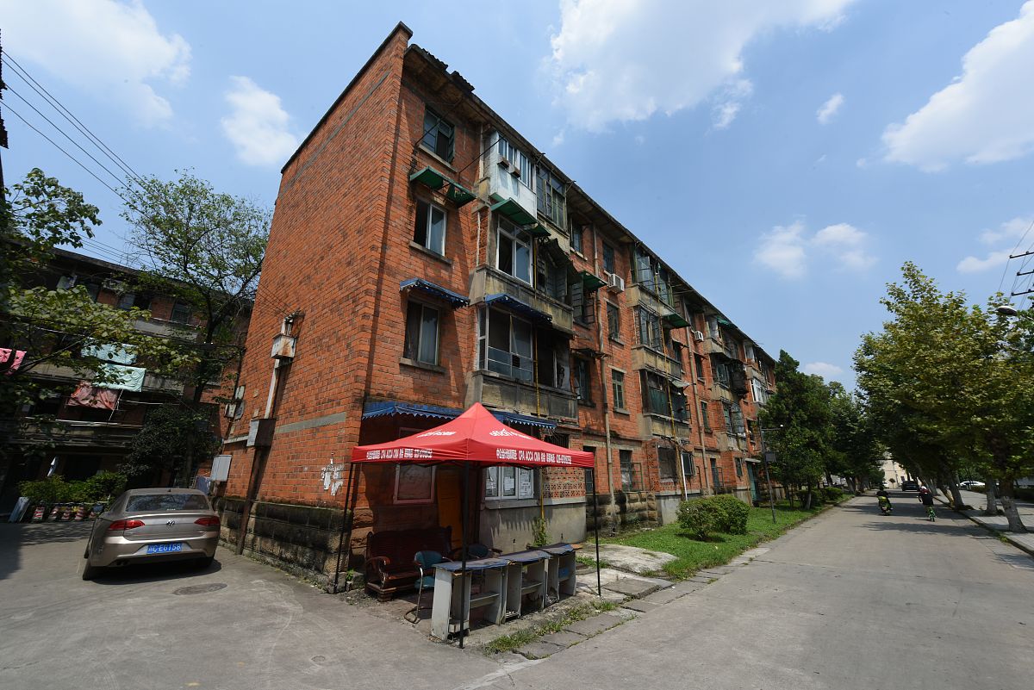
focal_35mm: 14
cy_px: 345
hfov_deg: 104.2
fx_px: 402
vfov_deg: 81.3
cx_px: 517
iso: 160
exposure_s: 1/100
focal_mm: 14
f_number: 18
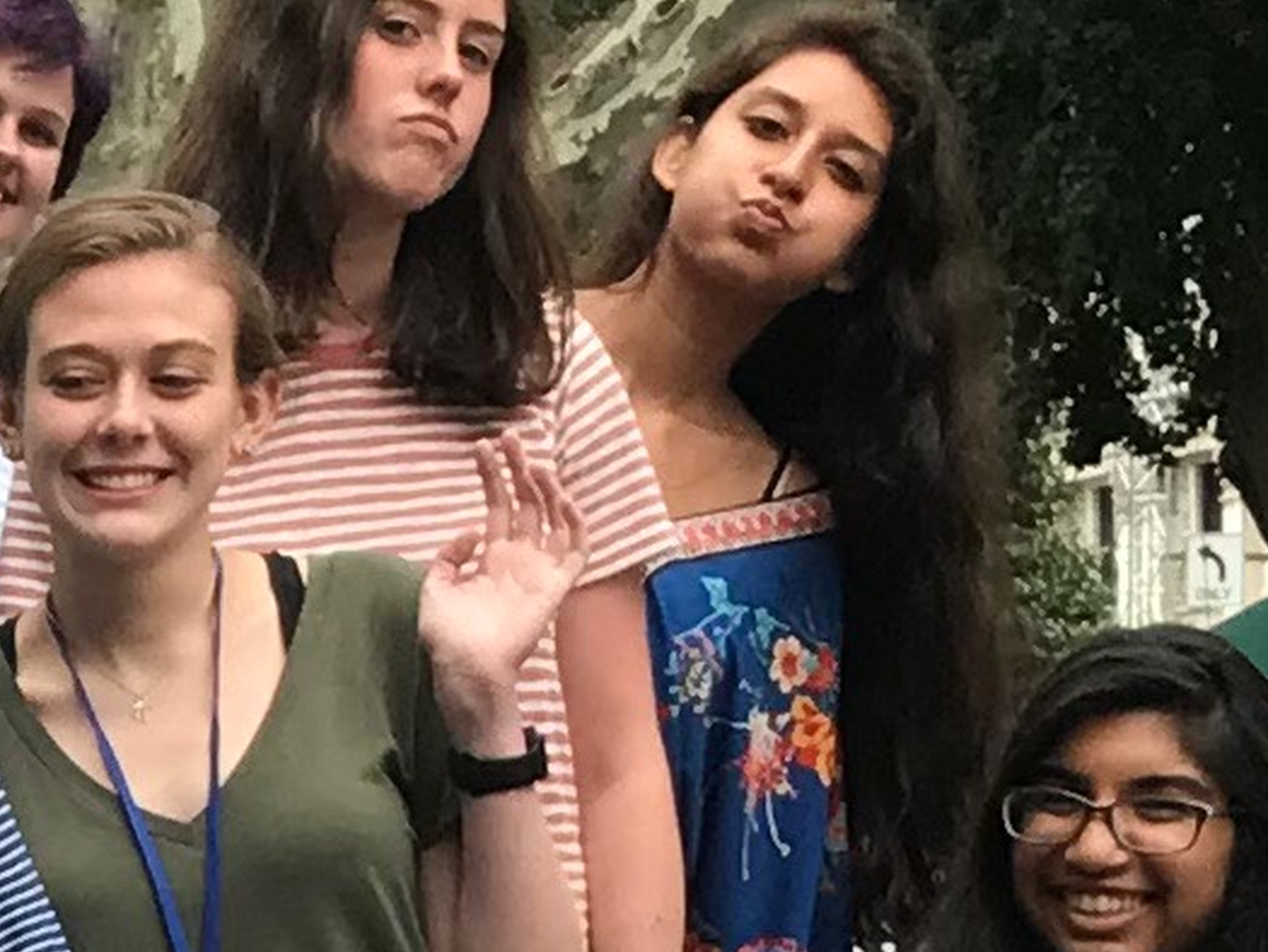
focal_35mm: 215
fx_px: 7877
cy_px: 1795
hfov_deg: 8.8
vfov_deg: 6.7
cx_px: -1072
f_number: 1.8
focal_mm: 3.99
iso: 25
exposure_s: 1/120
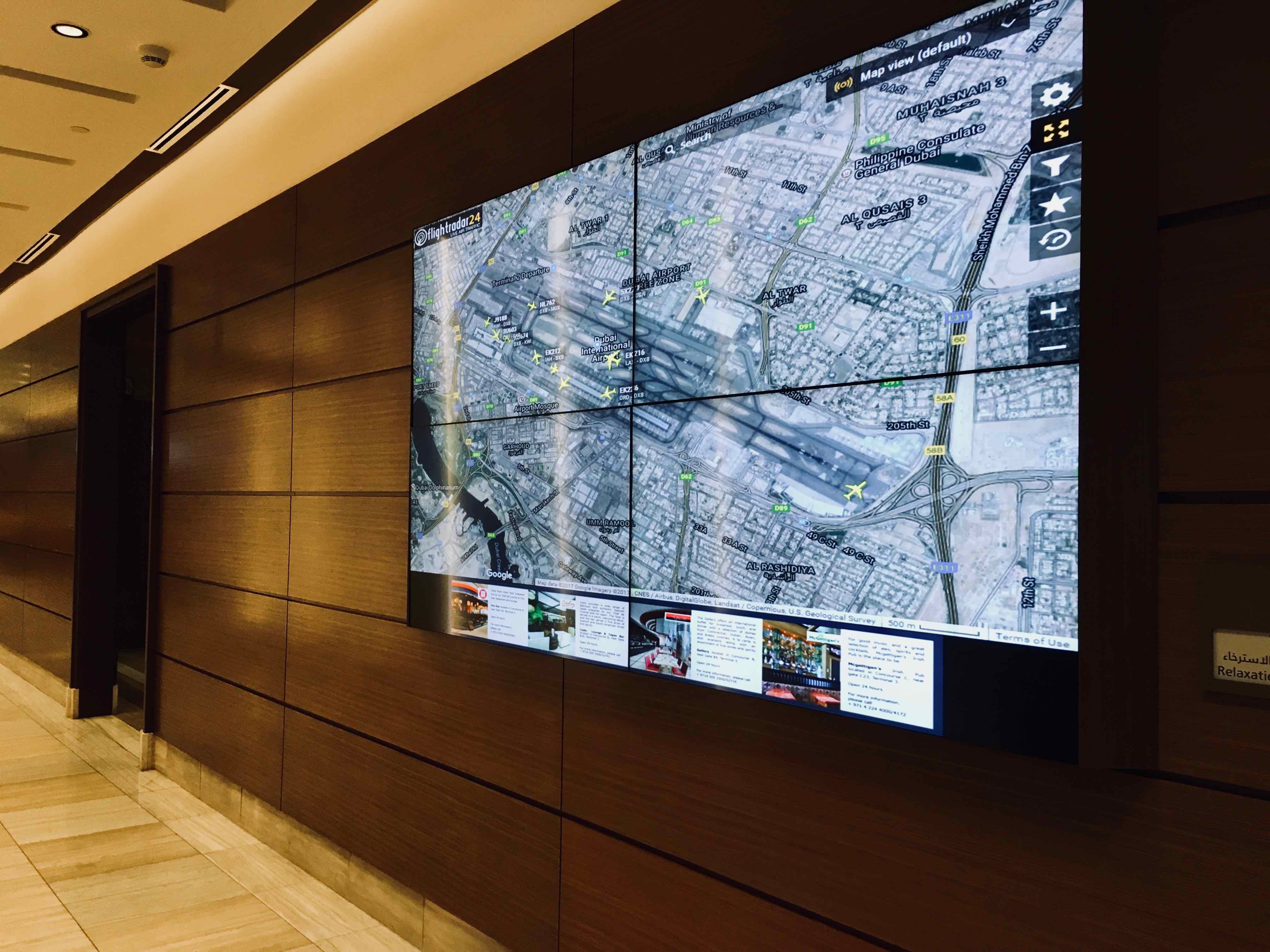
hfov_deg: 61.7
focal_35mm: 29
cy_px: 476
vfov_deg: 48.2
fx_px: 1064
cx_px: 635
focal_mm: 4.15
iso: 50
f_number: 2.2
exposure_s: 1/33
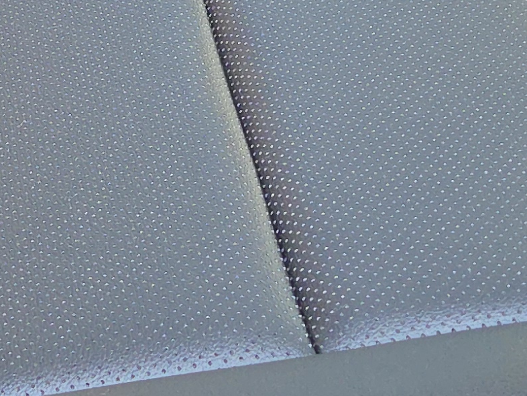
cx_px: 136
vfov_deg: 12.4
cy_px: -56
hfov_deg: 16.7
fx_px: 1782
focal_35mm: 117
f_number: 1.8
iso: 200
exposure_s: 1/120
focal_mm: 5.4
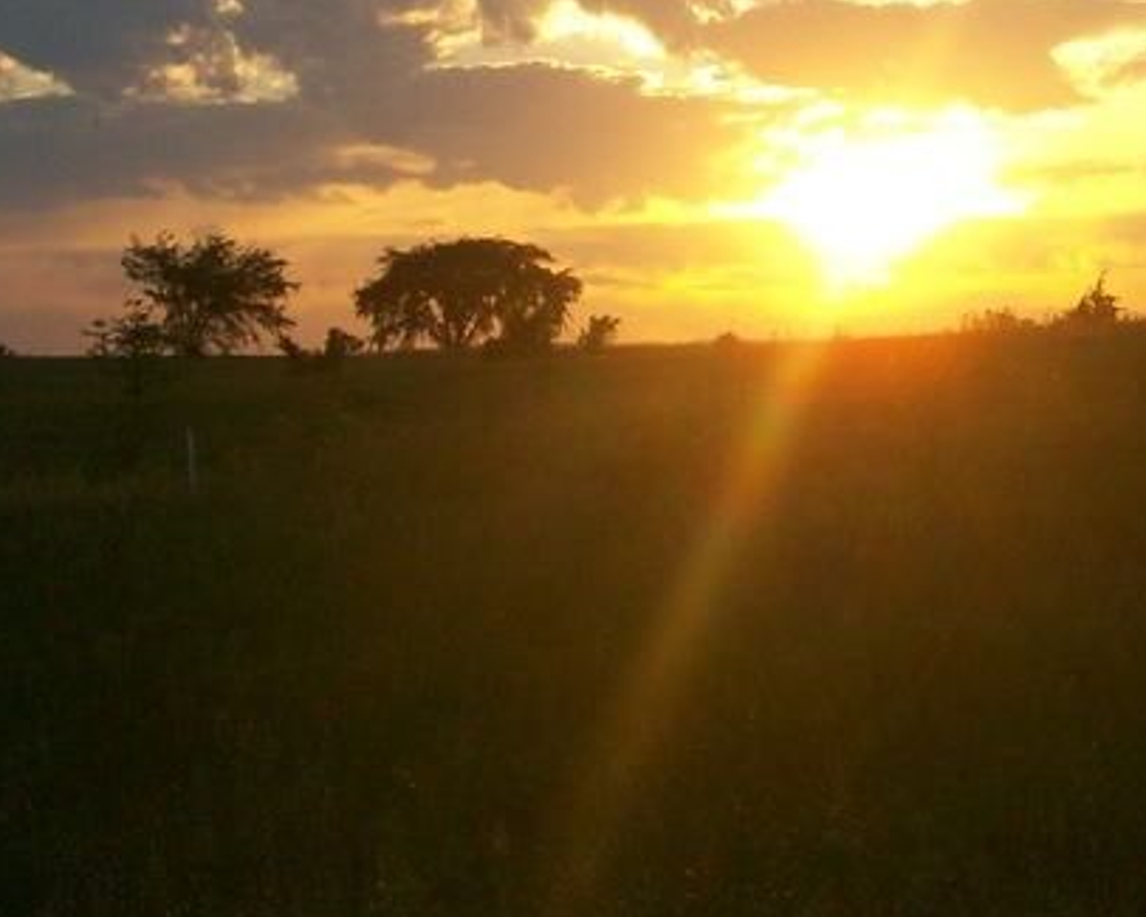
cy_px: 8
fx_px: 4885
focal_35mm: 144
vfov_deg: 10.6
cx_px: 905
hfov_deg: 13.3
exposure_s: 1/509
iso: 80
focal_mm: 11
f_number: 4.1
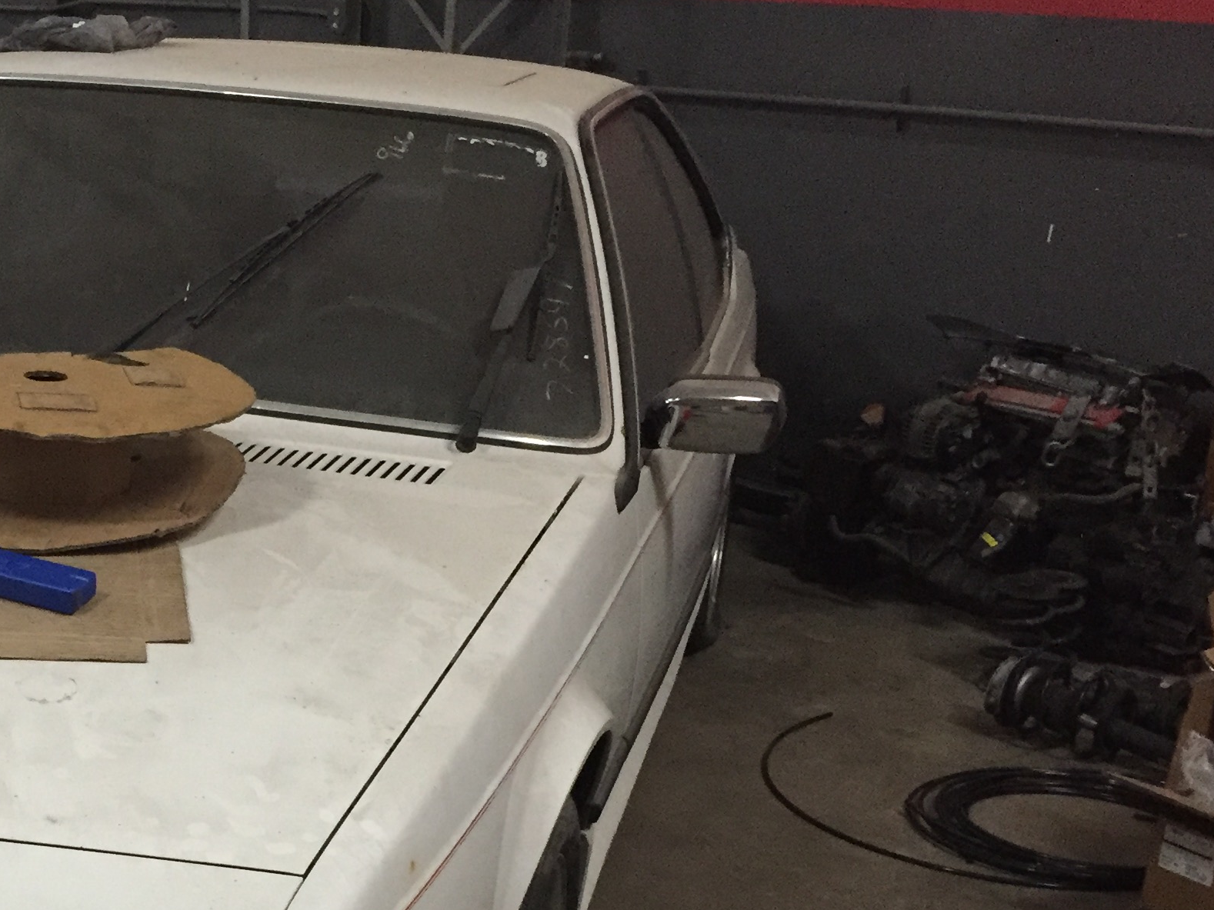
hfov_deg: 31.0
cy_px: 863
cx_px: 170
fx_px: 2104
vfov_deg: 23.6
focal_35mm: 60
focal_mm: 4.15
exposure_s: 1/20
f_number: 2.2
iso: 250
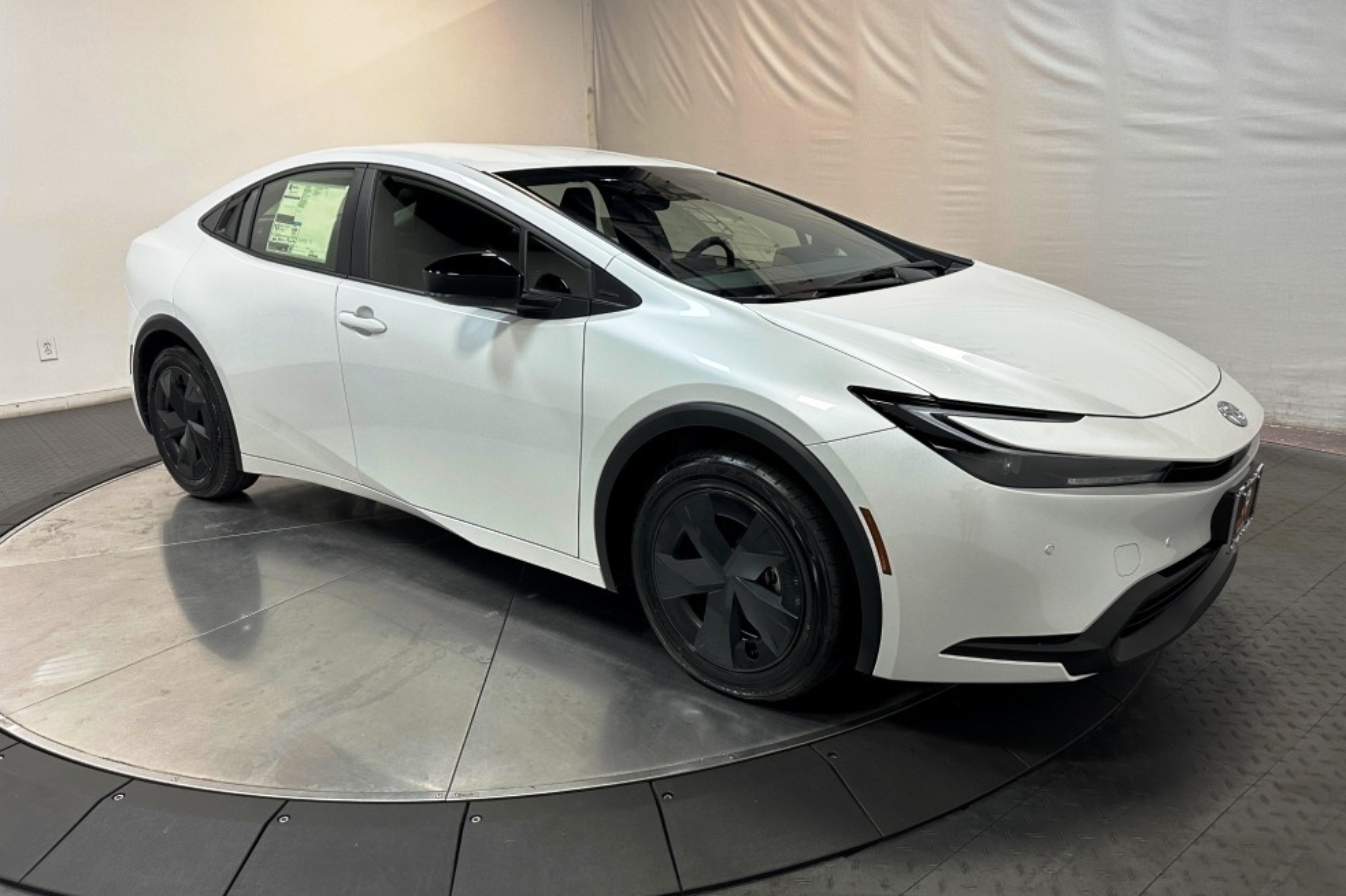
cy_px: 443
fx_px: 972
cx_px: 698
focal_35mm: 26
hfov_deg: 69.4
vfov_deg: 49.5
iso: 200
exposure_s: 1/60
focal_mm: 6.86
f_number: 1.78
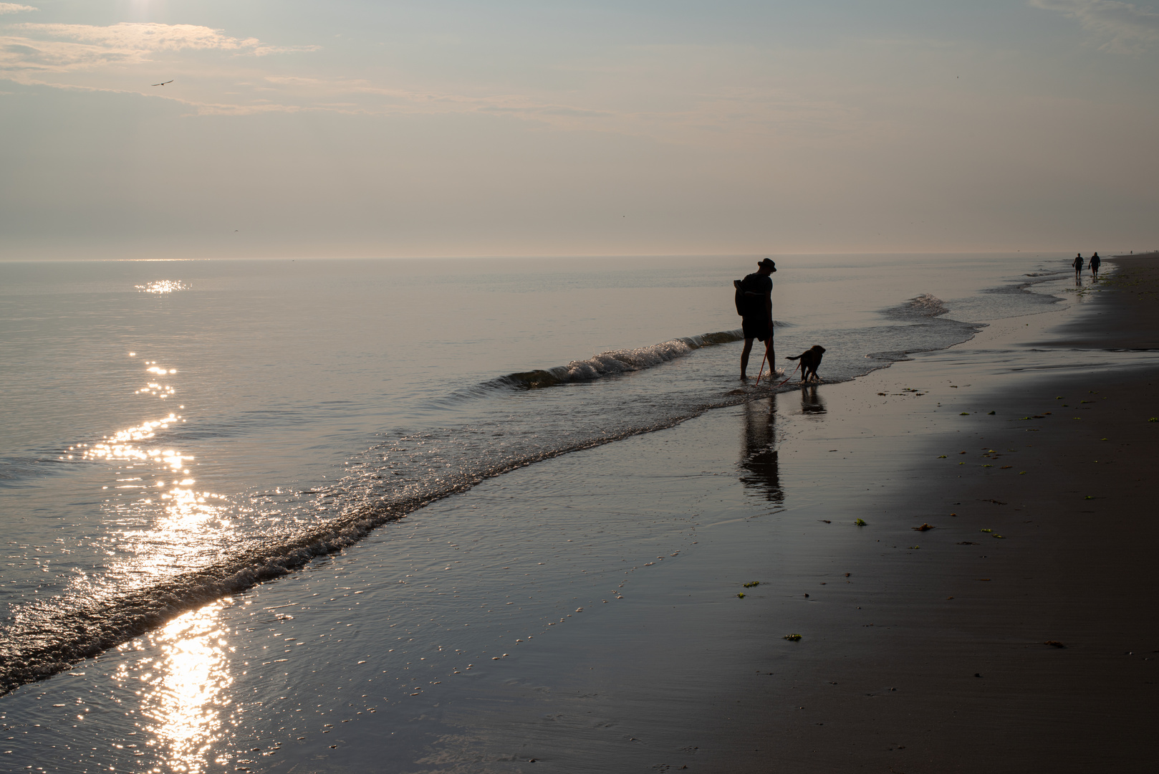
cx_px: 580
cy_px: 387
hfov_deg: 39.6
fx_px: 1610
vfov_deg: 27.0
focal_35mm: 50
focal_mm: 50
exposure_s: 1/250
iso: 100
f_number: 16
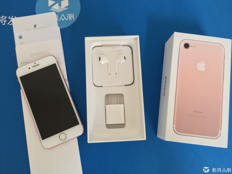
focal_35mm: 29
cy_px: 87
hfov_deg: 61.7
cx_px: 116
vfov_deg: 48.2
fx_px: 194
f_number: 2.2
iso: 64
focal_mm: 4.15
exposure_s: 1/33
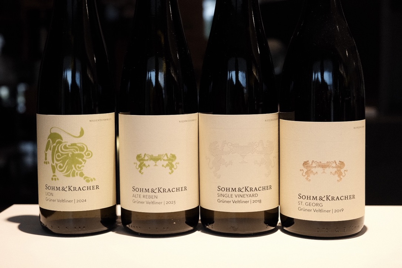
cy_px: 134
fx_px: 547
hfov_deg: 40.3
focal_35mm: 49
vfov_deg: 27.5
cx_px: 201
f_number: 3.6
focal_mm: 32.9
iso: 2000
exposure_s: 1/100
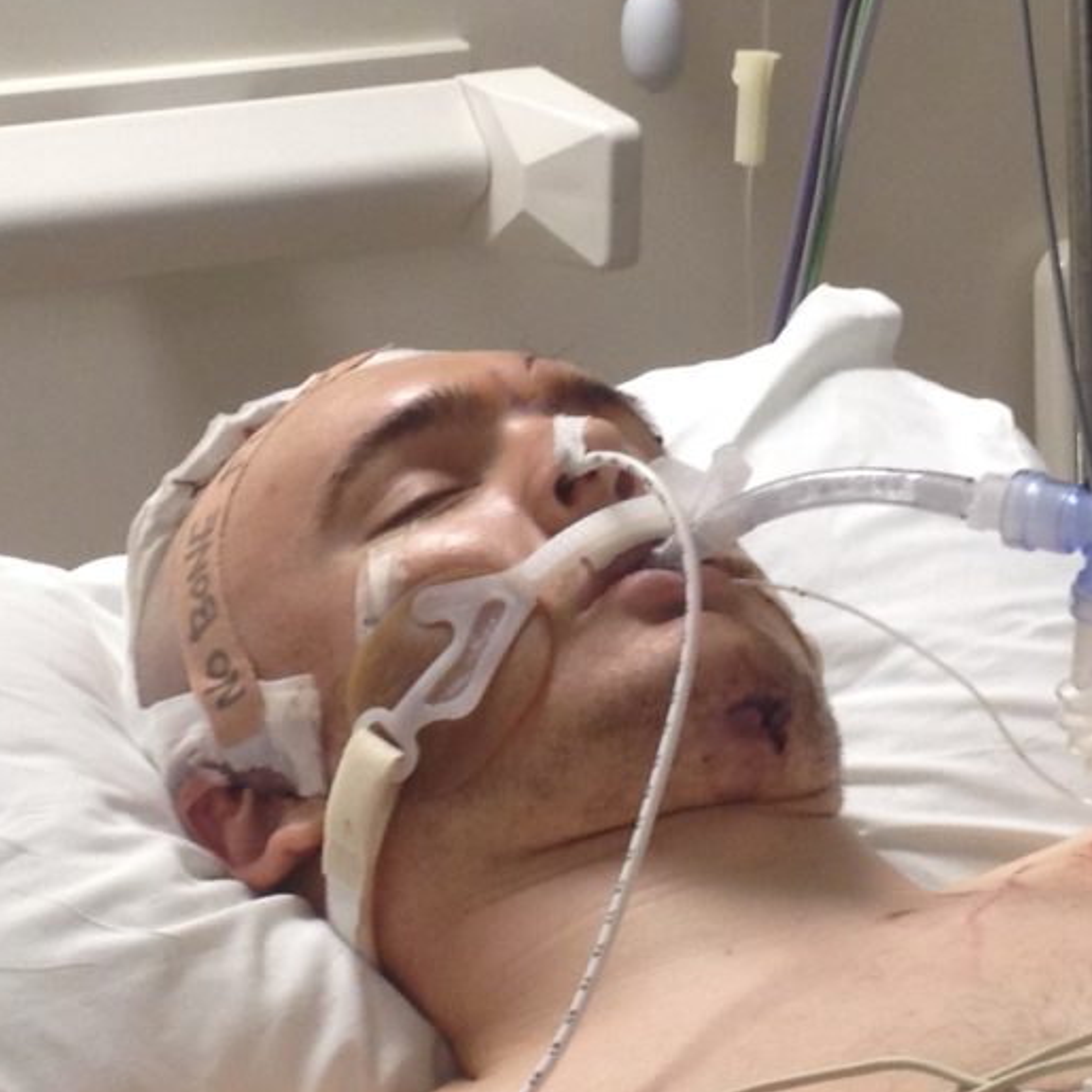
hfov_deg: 14.1
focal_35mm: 123
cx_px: 825
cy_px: 348
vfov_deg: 14.2
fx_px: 4390
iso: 64
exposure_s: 1/20
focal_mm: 4.28
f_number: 2.4
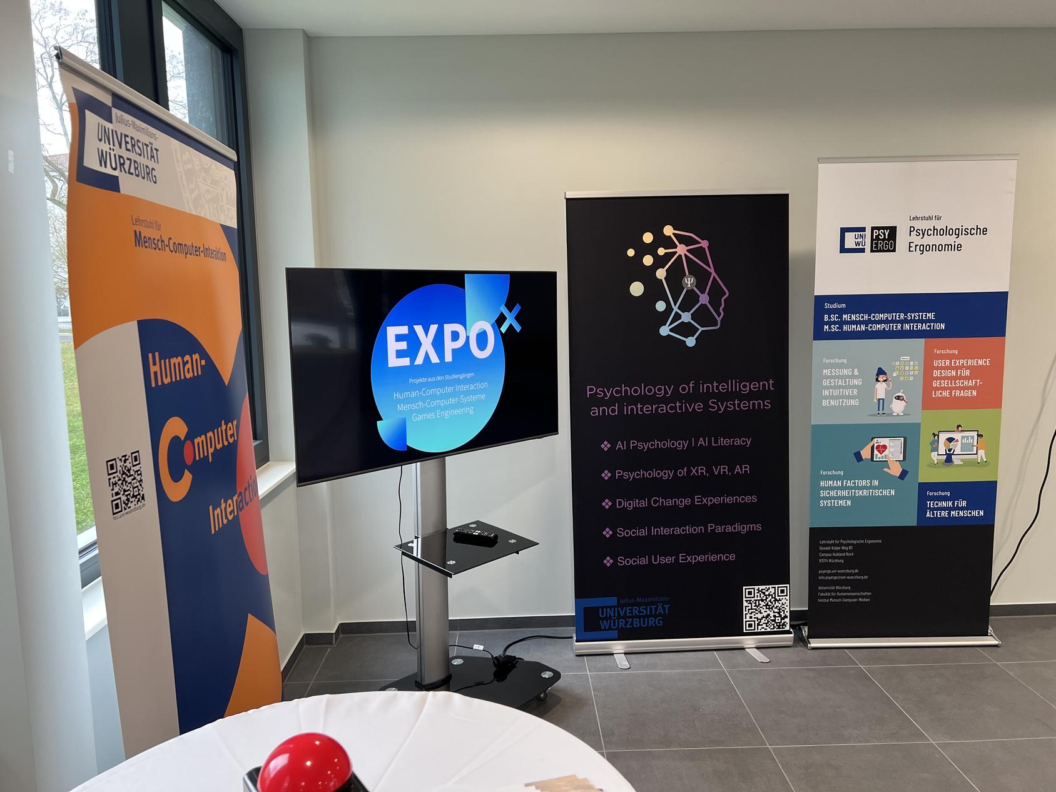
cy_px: 396
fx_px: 793
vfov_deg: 53.1
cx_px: 528
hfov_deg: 67.3
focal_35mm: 26
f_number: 1.5
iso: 125
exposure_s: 1/100
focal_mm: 5.7
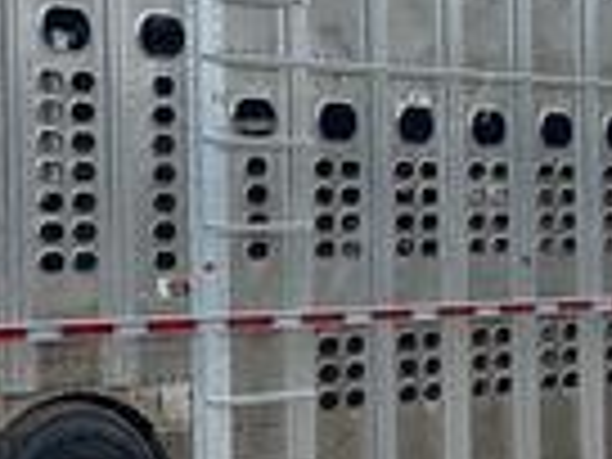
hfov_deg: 13.8
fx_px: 2528
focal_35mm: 143
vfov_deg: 10.4
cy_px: 232
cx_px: 202
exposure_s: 1/639
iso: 25
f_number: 1.8
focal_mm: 4.25
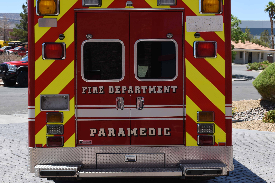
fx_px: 474
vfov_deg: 21.9
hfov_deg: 32.4
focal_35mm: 62
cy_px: 86
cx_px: 125
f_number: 8
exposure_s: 1/250
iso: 100
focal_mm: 34
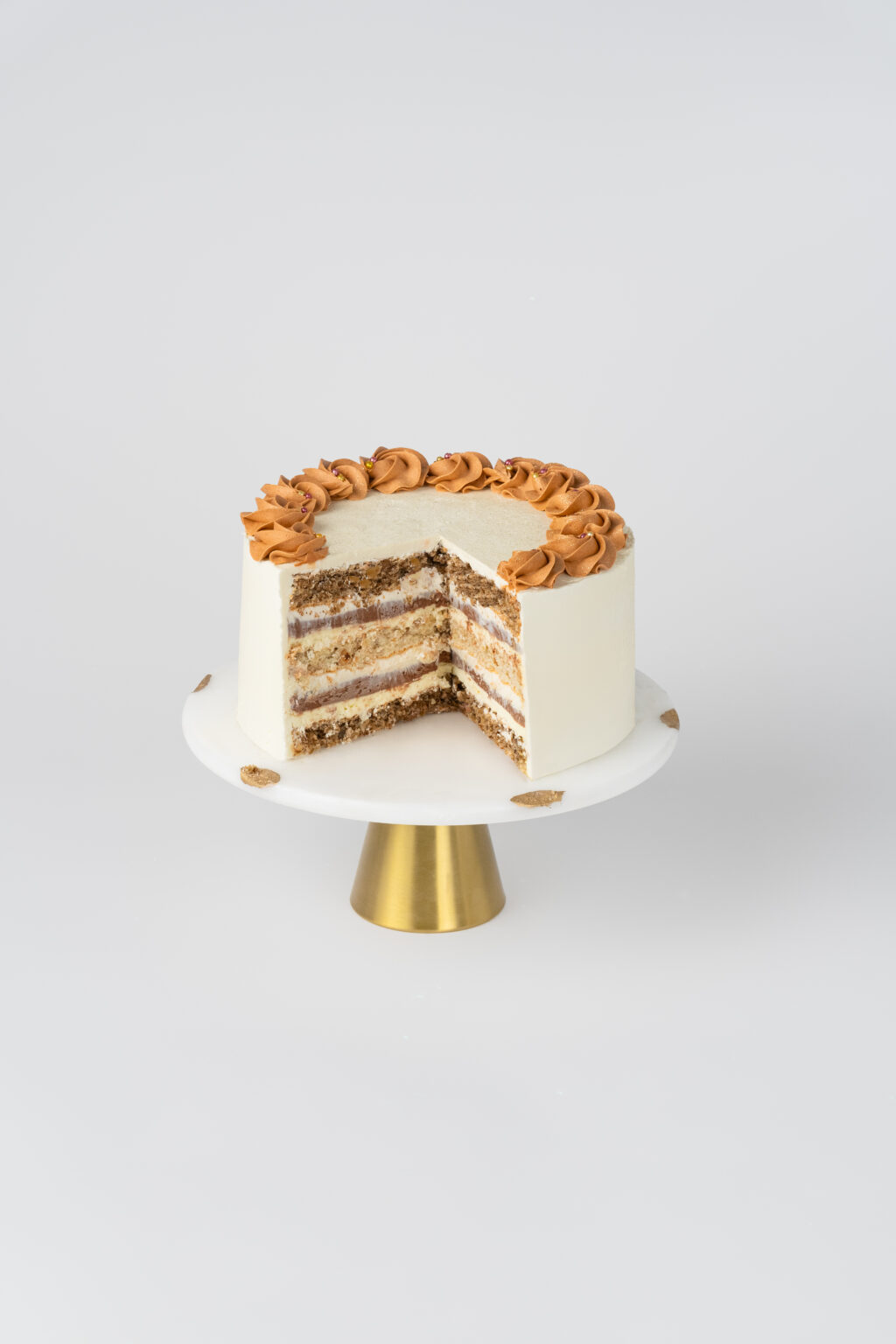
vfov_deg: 19.5
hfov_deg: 13.0
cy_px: 672
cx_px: 448
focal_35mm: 105
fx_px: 3920
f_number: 13
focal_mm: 105
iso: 800
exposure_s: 1/100
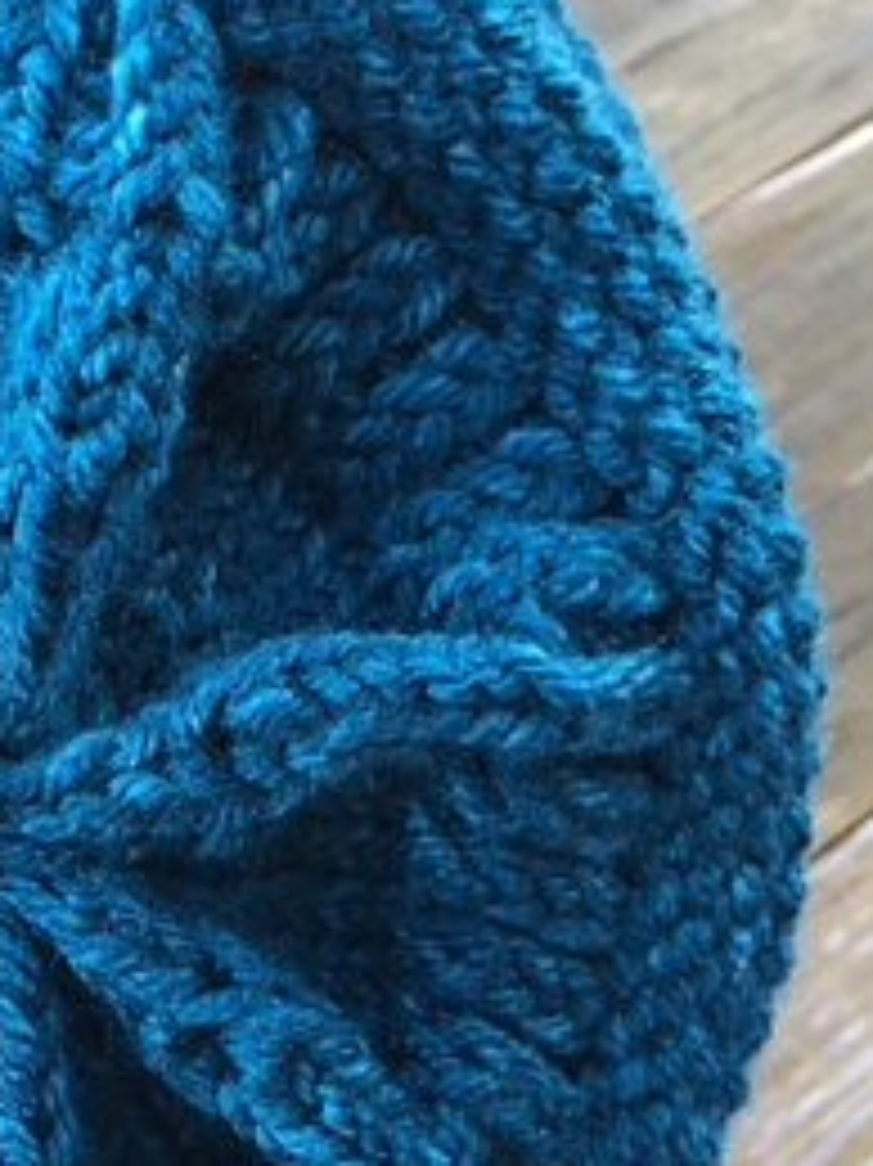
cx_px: 52
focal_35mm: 56
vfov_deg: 34.2
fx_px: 1885
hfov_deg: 25.1
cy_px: 729
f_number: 2.2
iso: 160
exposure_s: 1/30
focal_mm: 4.15
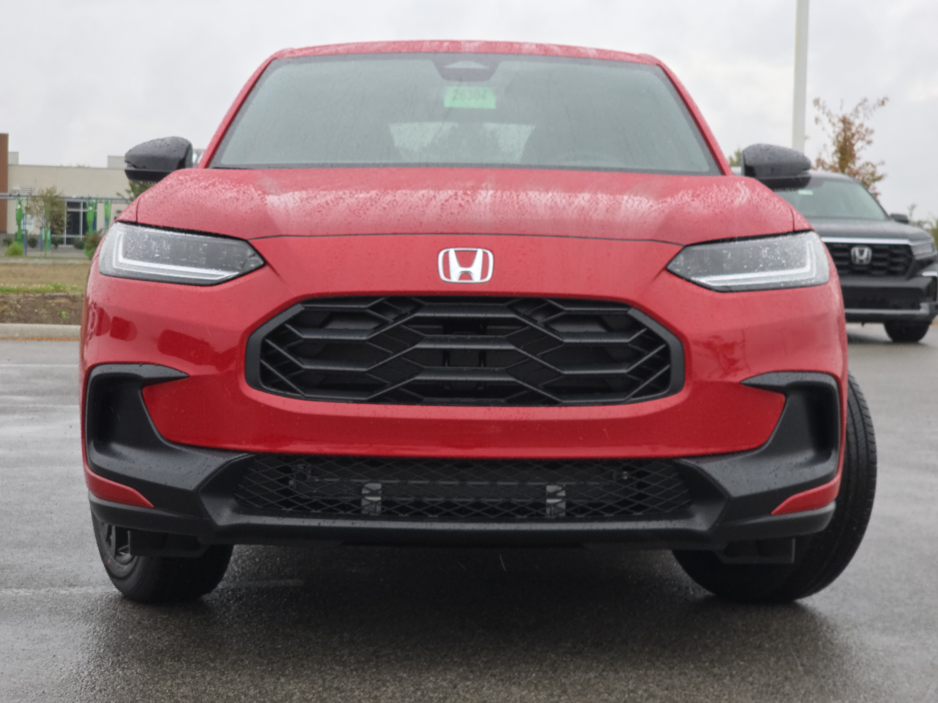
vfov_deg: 21.3
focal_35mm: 69
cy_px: 352
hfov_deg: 28.2
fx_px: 1870
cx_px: 469
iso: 50
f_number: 2.4
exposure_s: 1/295
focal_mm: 7.9
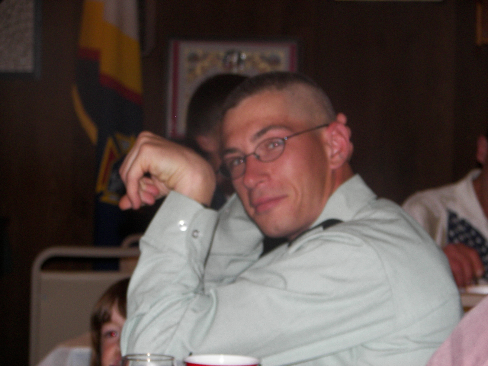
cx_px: 244
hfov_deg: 13.4
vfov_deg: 10.1
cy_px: 183
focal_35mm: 147
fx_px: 2072
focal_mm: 24.4
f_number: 3.2
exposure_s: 1/40
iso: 100
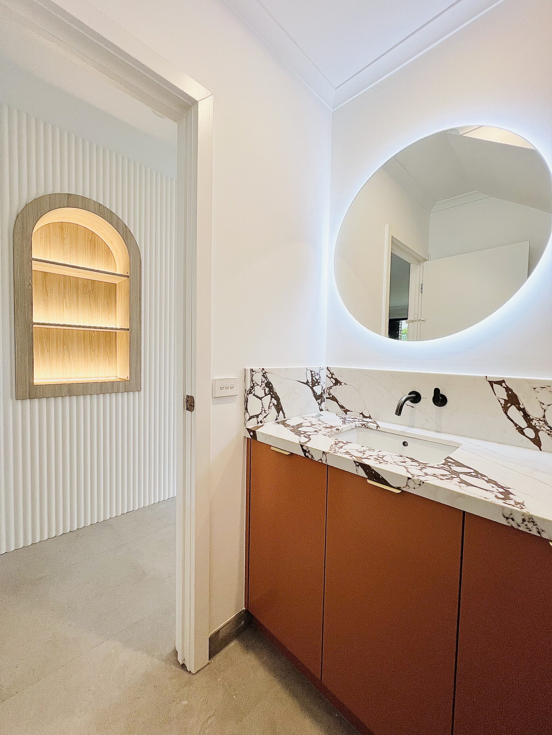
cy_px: 368
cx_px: 276
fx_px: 276
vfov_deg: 106.2
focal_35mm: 13
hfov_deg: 89.9
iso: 64
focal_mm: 1.57
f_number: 1.8
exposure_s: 1/100
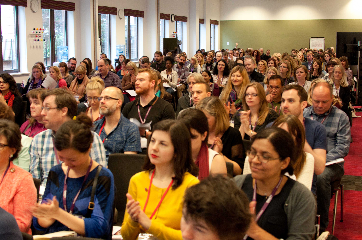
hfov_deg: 37.9
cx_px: 181
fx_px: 527
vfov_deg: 25.7
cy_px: 120
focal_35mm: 52
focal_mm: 35
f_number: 4.5
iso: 640
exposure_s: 1/30
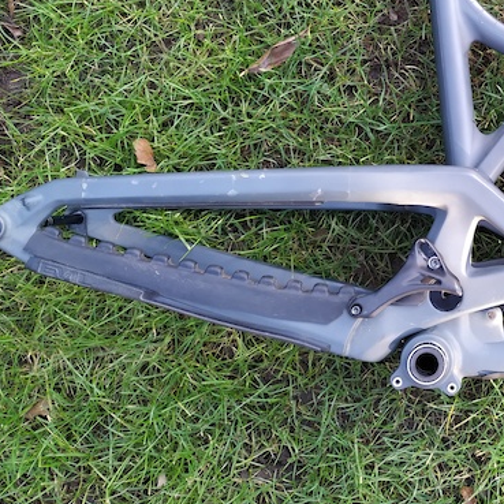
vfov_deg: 35.9
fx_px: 758
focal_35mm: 46
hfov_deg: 33.6
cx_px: 505
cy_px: 120
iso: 200
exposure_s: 1/100
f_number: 1.9
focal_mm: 3.94
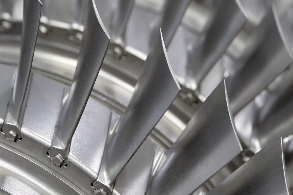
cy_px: 54
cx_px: 232
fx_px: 1034
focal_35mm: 127
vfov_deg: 10.8
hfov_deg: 16.0
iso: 1000
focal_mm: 50
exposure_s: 1/75
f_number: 4.5
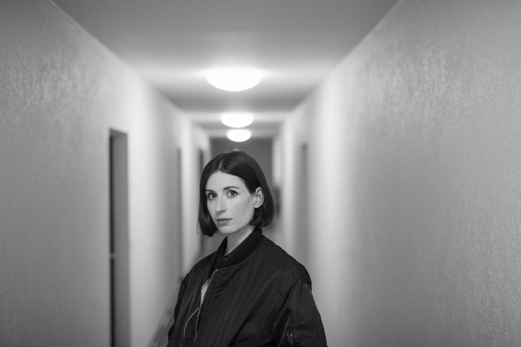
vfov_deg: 27.0
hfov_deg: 39.6
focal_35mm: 50
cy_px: 174
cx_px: 260
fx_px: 724
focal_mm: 50
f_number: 2
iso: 640
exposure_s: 1/320
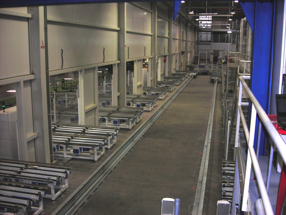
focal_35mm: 38
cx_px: 143
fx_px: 314
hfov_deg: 49.0
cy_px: 108
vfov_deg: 37.7
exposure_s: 1/60.1
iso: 80
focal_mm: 6.3
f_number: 3.2
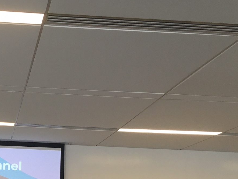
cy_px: 185
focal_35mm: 66
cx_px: 15
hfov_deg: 28.1
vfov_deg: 21.4
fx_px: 454
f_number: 2.2
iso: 32
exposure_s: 1/30
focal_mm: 4.15
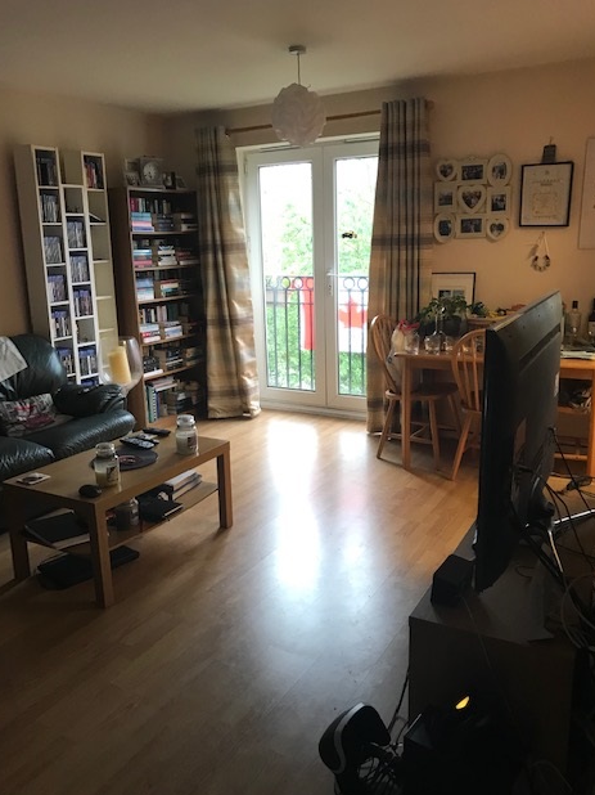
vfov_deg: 61.7
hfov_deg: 48.2
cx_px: 293
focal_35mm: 29
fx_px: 665
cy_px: 391
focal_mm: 3.99
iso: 40
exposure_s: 1/17
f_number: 1.8
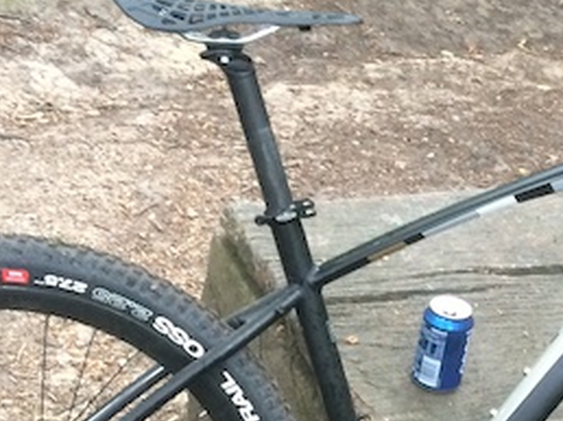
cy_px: 425
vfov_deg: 16.1
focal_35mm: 90
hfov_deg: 21.4
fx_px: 1462
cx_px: 491
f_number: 2.2
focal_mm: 4.15
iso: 160
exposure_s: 1/30
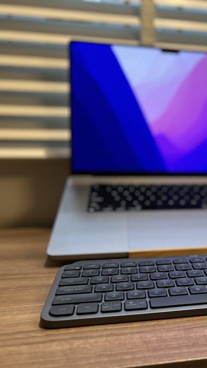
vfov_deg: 52.8
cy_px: 184
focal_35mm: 38
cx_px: 214
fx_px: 371
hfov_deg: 28.9
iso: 125
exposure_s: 1/60
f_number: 1.5
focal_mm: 5.7
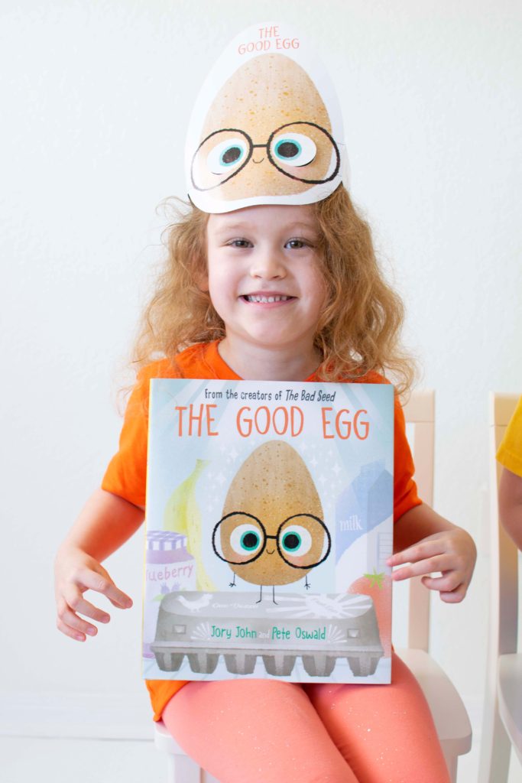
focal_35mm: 52
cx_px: 261
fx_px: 1141
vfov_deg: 37.8
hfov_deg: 25.8
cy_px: 392
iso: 200
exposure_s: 1/60
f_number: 4
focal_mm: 35
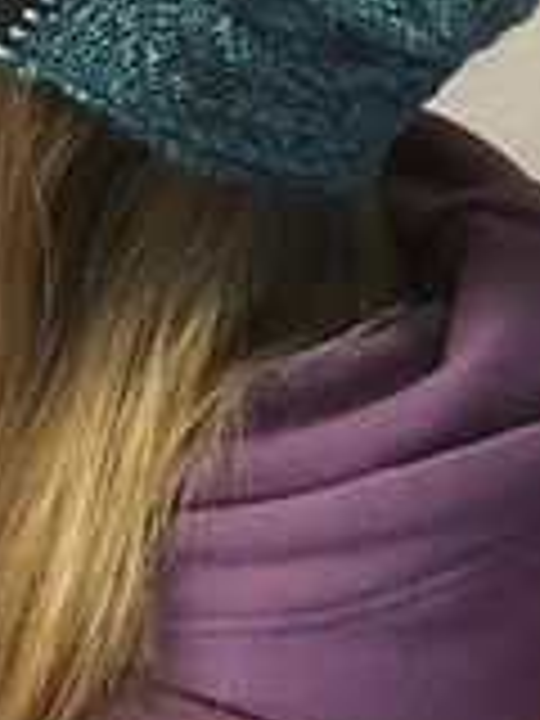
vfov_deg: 19.5
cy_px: -32
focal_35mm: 97
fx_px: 2018
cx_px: 376
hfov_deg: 15.2
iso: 250
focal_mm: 3.3
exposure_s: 1/30
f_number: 2.4
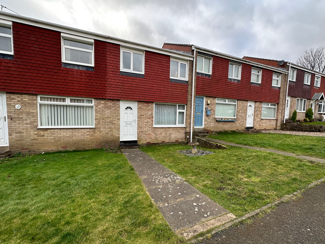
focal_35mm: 15
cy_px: 125
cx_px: 165
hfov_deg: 98.2
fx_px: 141
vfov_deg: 81.7
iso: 40
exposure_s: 1/132
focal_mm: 2.22
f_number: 2.2
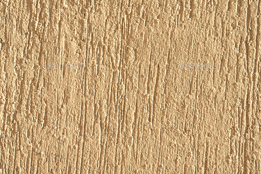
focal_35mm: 85
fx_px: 617
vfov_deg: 16.1
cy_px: 87
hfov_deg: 23.9
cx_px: 130
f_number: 7.1
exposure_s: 1/800
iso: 250
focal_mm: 85
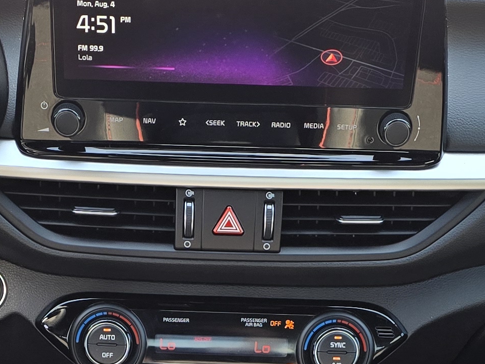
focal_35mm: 96
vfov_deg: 14.0
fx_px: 1345
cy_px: 611
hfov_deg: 20.4
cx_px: 189
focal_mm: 6.3
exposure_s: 1/180
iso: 64
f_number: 1.7
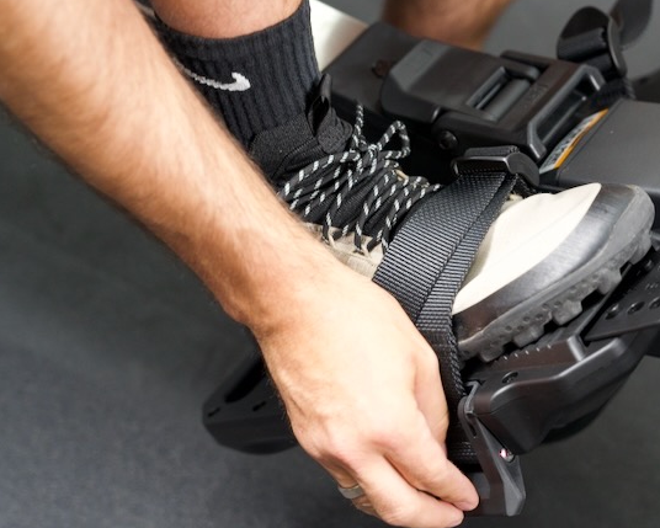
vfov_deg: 19.3
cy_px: 374
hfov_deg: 24.0
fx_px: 1543
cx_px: 446
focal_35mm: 79
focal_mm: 49
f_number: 2.8
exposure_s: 1/250
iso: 2500
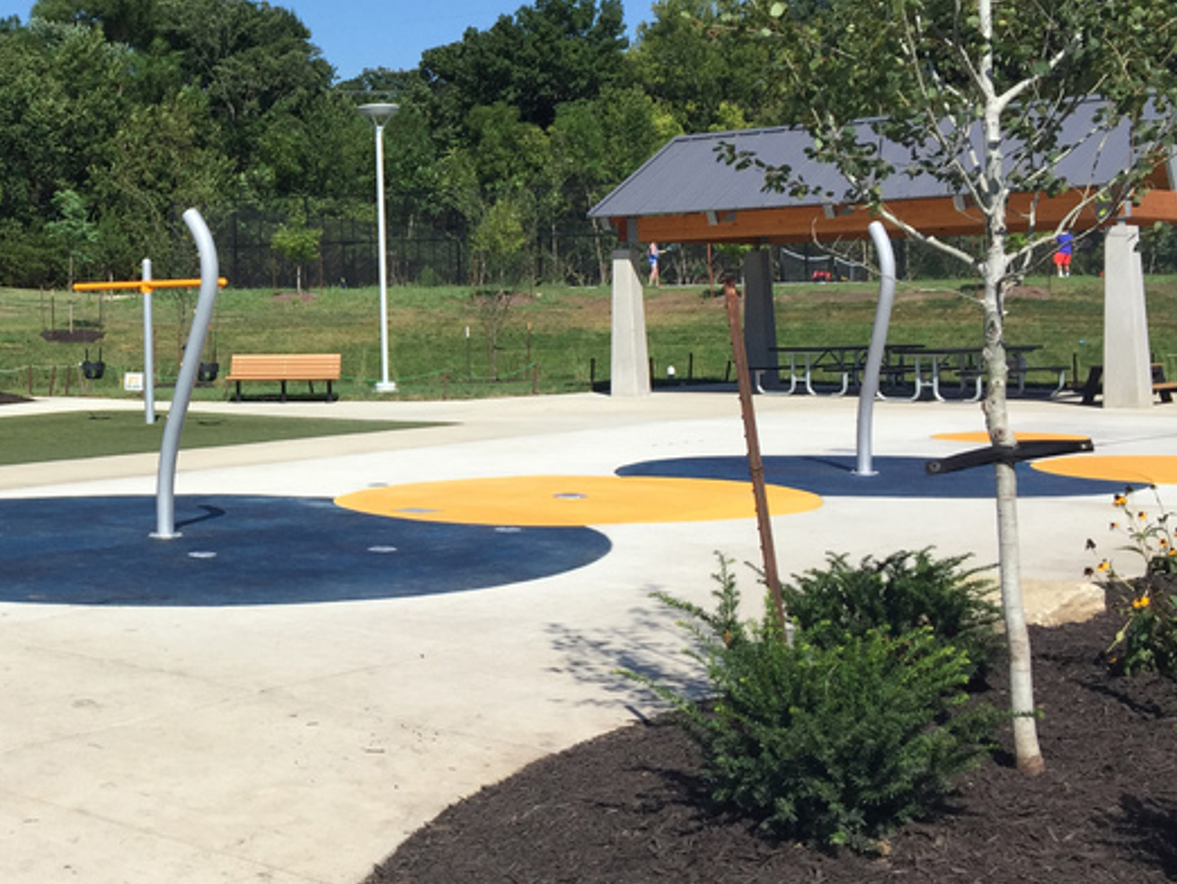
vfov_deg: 28.9
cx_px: 169
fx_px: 1701
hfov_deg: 36.3
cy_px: 288
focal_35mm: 50
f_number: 2.2
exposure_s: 1/2326
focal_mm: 4.15
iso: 32
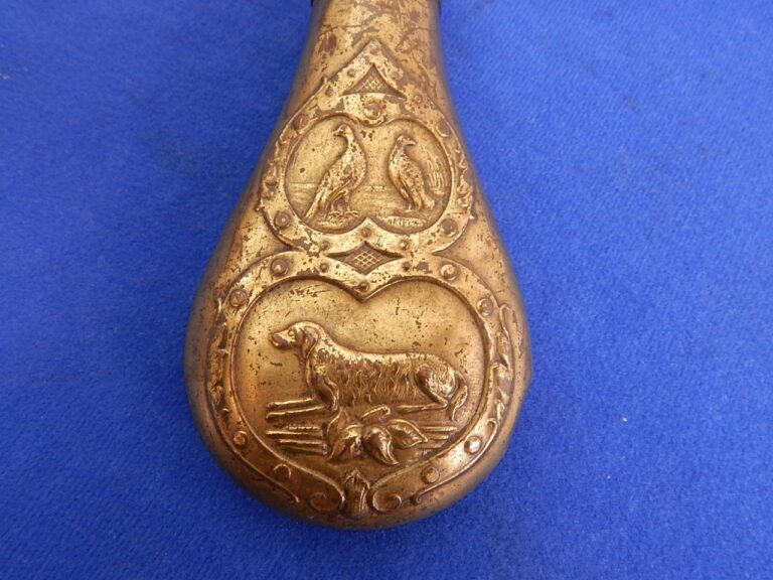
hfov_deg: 69.4
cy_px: 290
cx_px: 386
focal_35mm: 25
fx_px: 558
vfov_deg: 54.9
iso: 400
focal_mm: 4.5
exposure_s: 1/13
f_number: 3.1
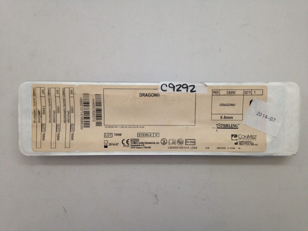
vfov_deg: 42.9
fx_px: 294
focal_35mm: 33
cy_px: 116
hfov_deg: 55.4
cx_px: 154
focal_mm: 4.12
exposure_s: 1/120
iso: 80
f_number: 2.4
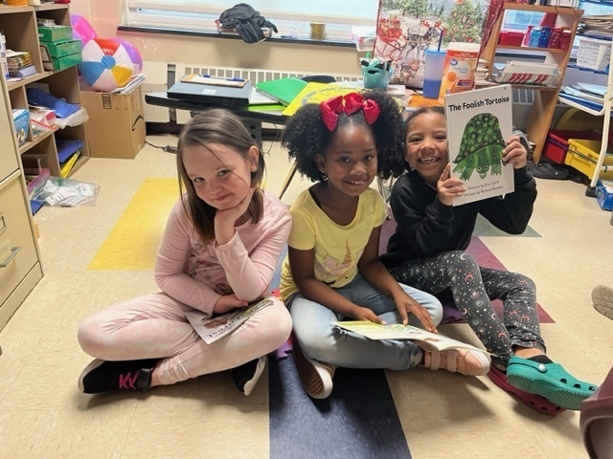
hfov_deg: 67.3
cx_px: 306
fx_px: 460
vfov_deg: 53.1
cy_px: 230
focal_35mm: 26
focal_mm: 5.1
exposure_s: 1/60
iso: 250
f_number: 1.6
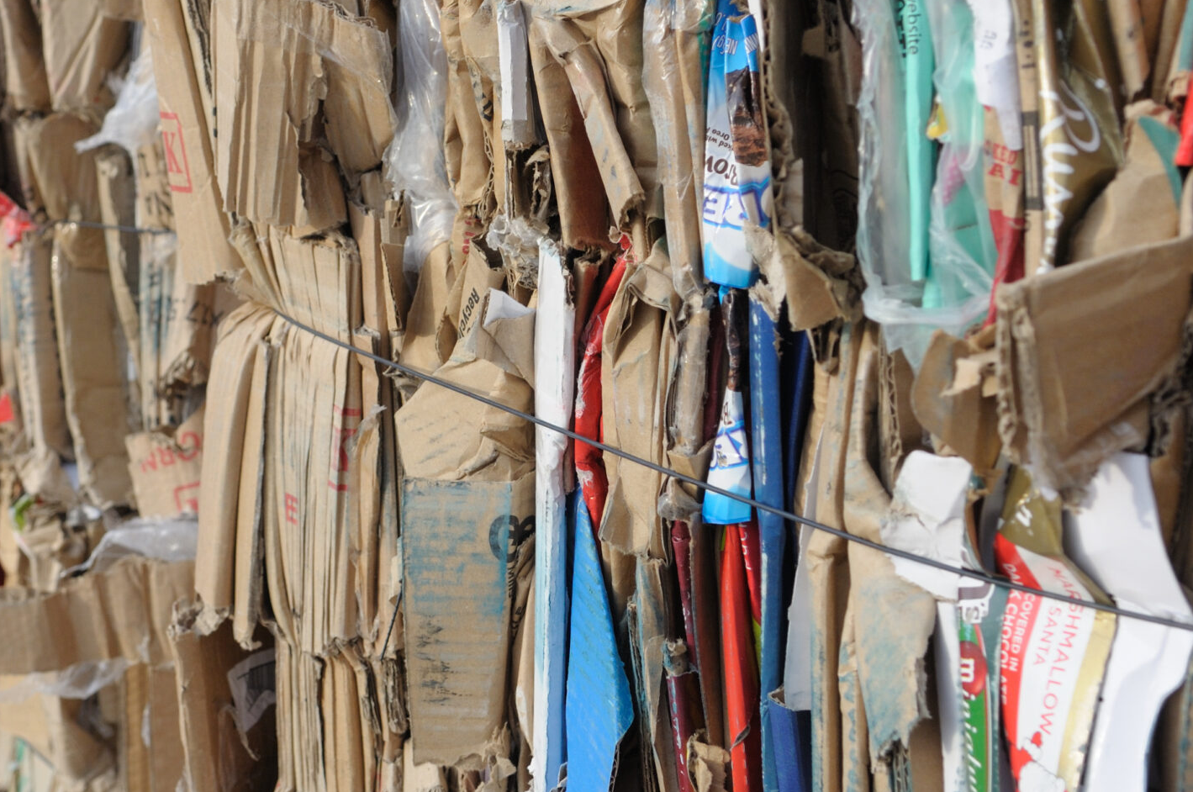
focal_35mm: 84
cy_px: 299
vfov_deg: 16.2
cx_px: 388
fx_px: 2777
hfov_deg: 24.1
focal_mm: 31
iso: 200
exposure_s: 1/500
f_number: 5
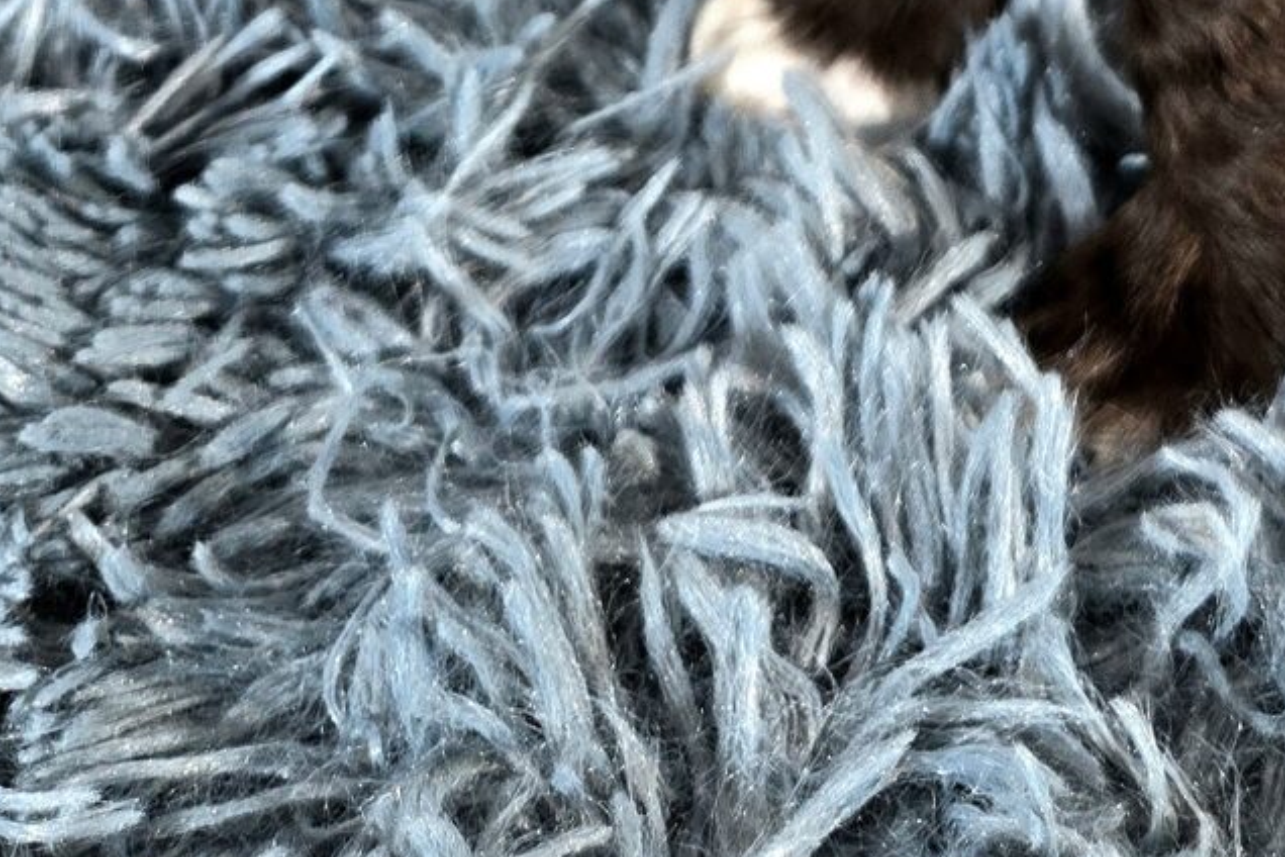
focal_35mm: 77
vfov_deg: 14.1
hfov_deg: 25.9
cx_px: 1026
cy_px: -994
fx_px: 2748
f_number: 1.8
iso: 80
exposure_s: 1/120
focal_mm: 5.4
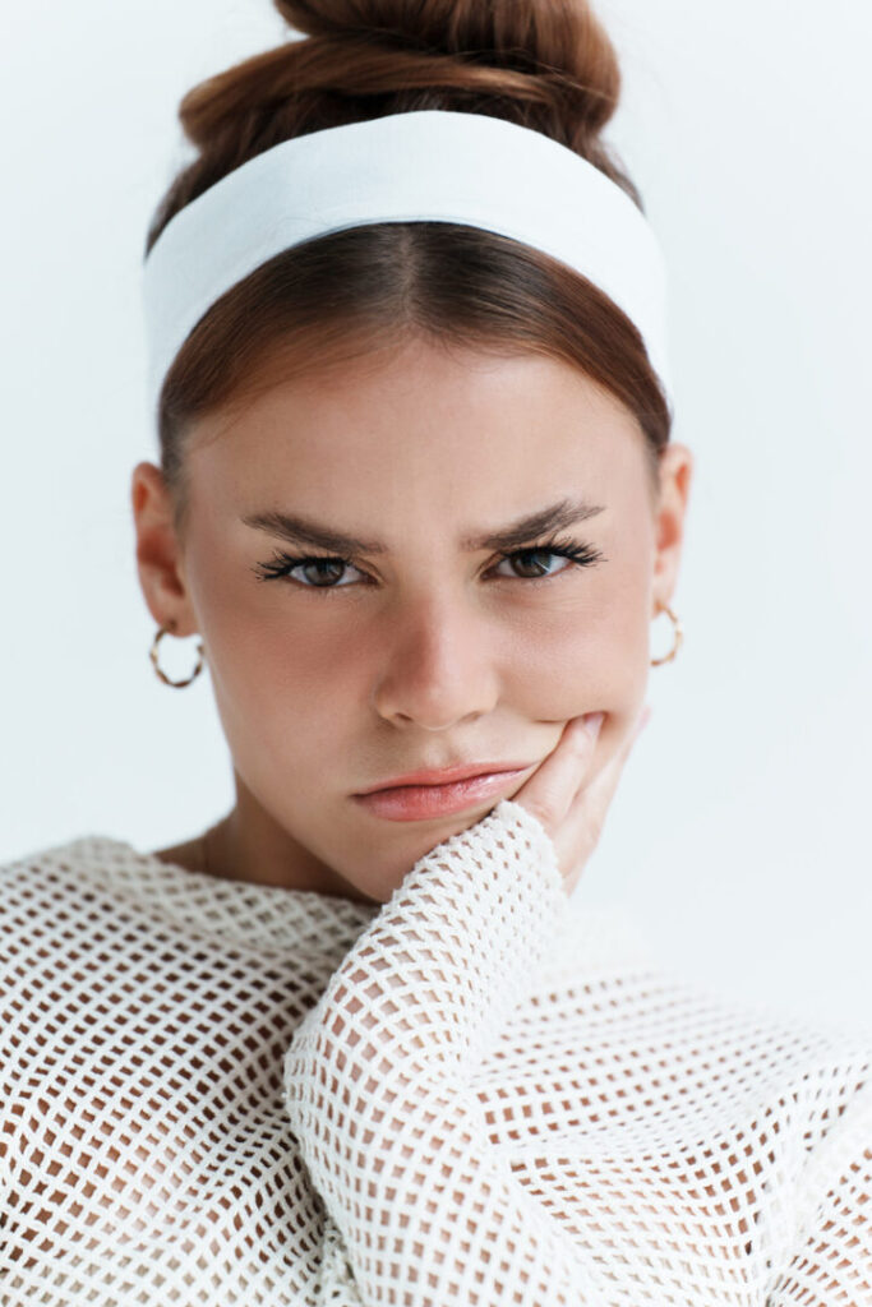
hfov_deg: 7.6
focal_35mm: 180
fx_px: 6537
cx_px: 436
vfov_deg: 11.4
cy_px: 654
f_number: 2.8
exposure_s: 1/200
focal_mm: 180
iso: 400
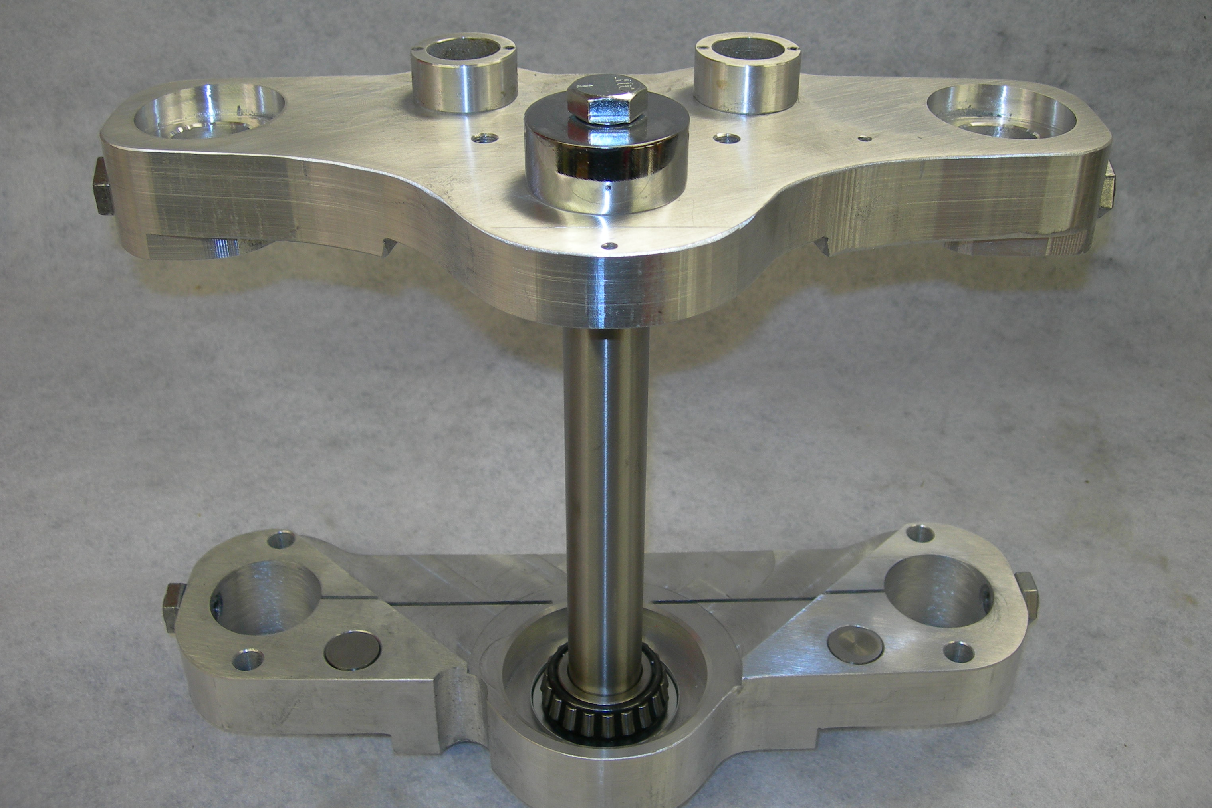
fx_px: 1347
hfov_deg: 48.5
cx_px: 606
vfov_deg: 33.4
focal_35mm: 40
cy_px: 395
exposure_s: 1/30
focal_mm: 7.8
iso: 50
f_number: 2.8
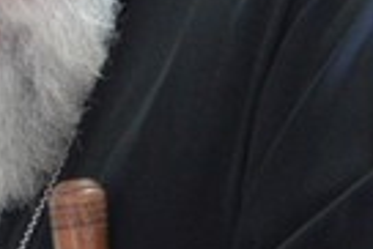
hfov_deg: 7.2
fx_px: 2925
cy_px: 467
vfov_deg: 4.8
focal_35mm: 282
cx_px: -219
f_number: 4.8
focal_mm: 48
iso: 4000
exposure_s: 1/25
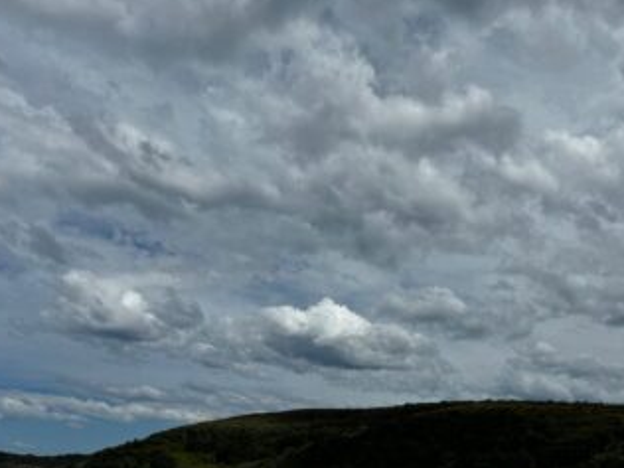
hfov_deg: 48.7
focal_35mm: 38
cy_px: 325
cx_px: 375
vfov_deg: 37.2
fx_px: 685
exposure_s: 1/20000
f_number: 1.78
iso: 80
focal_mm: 6.76
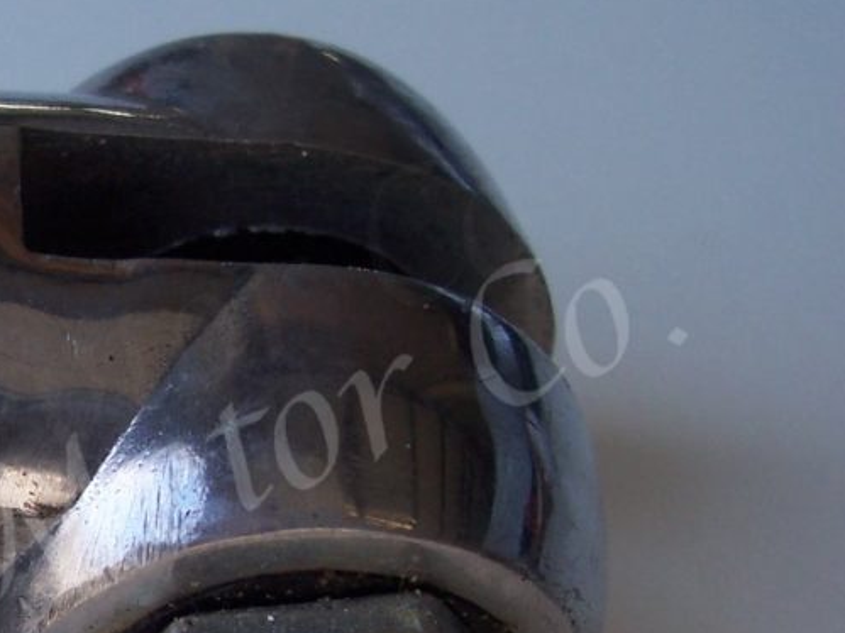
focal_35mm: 76
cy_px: 530
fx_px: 1855
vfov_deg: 19.1
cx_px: -10
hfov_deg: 24.4
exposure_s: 1/350
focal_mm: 5.6
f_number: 2.8
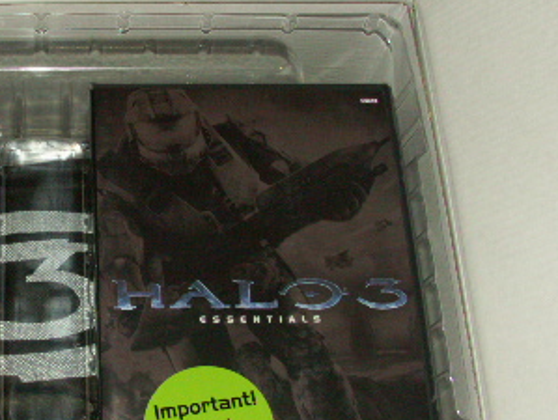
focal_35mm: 62
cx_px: 34
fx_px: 1001
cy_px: 231
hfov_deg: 29.6
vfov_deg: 23.7
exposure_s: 1/50
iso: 200
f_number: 4.5
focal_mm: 7.43
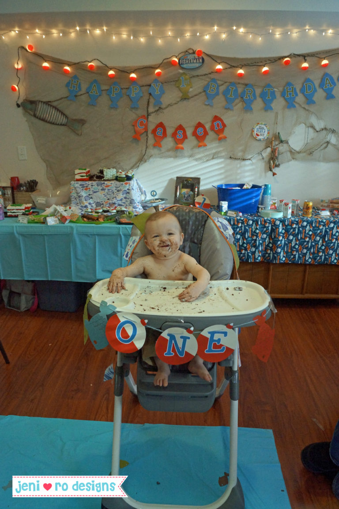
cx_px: 170
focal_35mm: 27
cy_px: 254
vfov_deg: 67.4
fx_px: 381
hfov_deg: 47.9
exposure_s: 1/160
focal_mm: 18
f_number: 4
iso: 1600
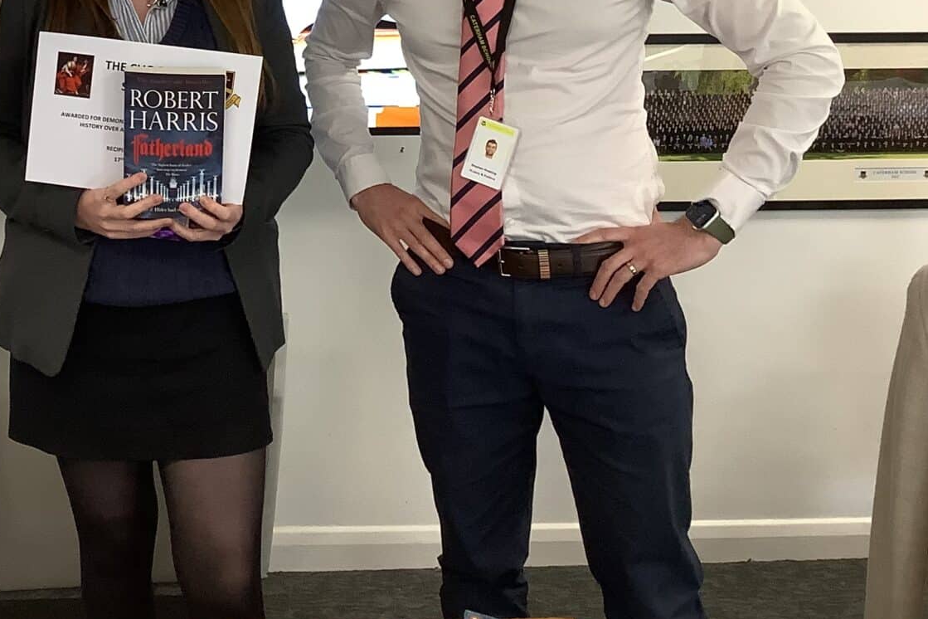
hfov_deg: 32.4
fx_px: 1521
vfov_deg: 22.2
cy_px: 7
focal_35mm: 59
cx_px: 107
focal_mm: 3.3
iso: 125
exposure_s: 1/50
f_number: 2.4
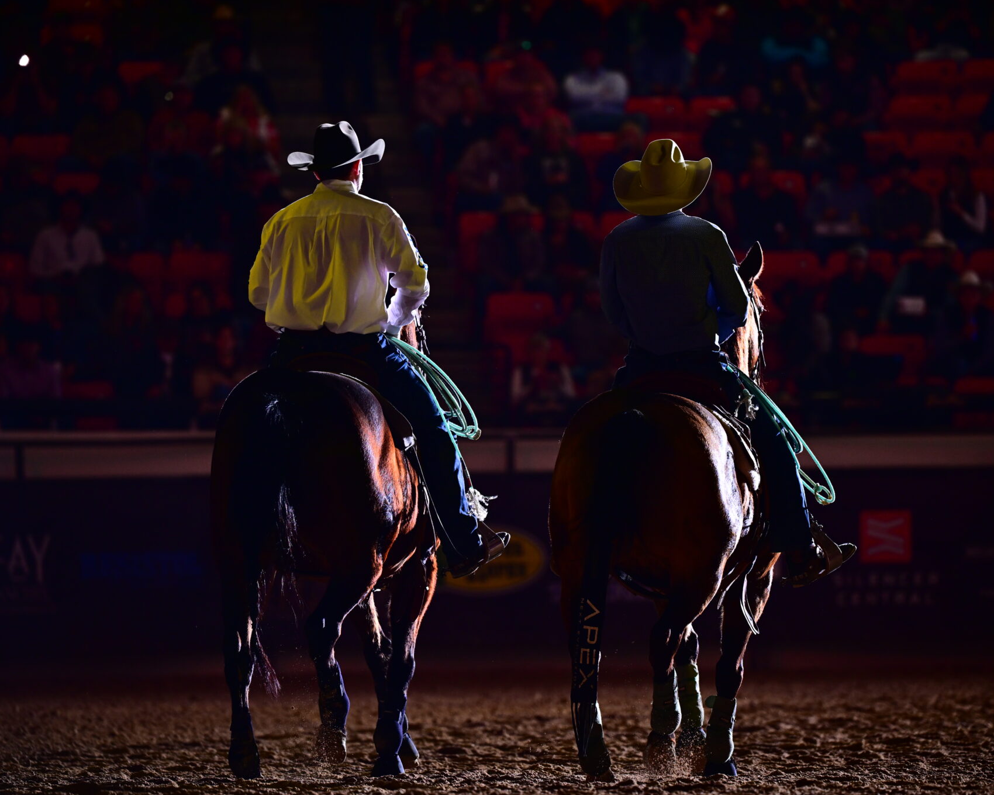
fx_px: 8649
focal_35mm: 294
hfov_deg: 6.6
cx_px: 533
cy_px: 398
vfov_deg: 5.3
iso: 640
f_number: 4
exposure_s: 1/200
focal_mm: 260
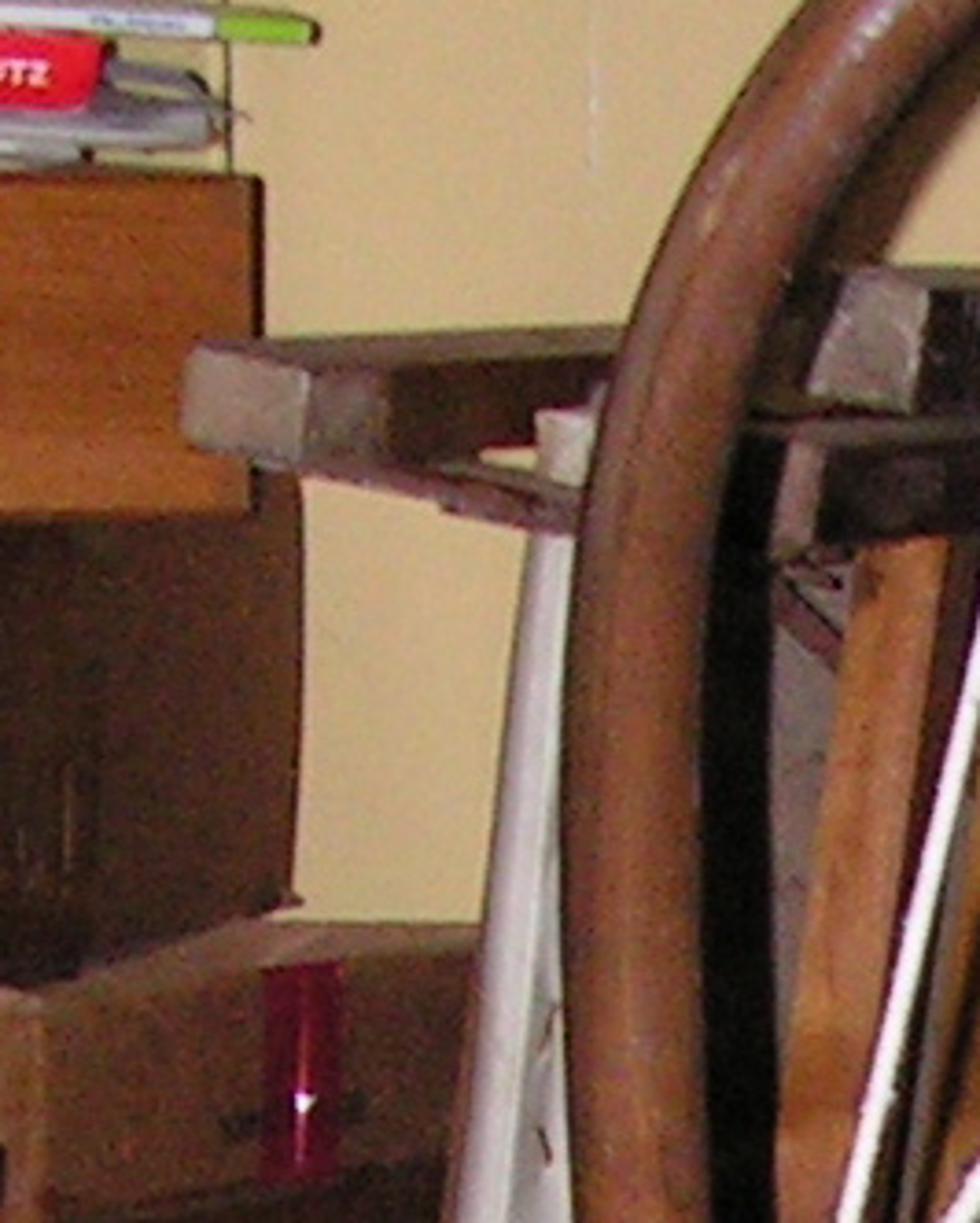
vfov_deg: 6.6
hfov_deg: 5.5
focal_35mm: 277
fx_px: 10034
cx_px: 1536
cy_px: 2947
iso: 200
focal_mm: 7.8
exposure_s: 1/40
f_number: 3.2
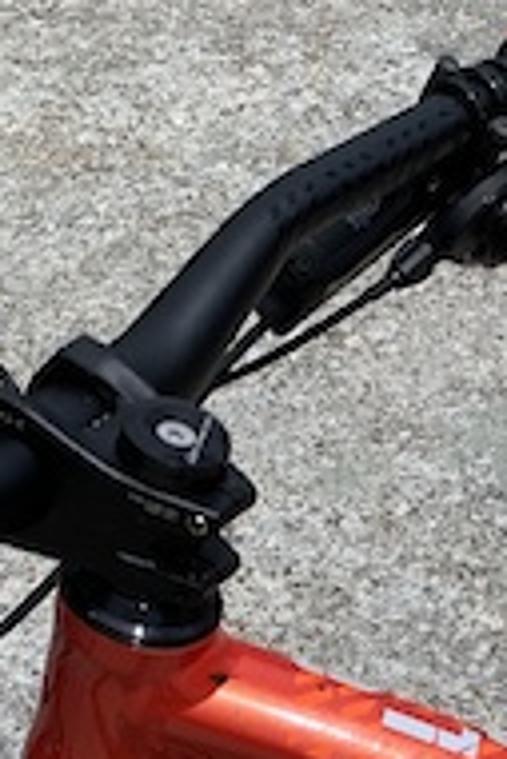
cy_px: 1059
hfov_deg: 11.4
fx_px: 2404
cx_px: 830
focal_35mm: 114
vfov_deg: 16.7
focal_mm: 4.25
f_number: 1.8
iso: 25
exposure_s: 1/3521
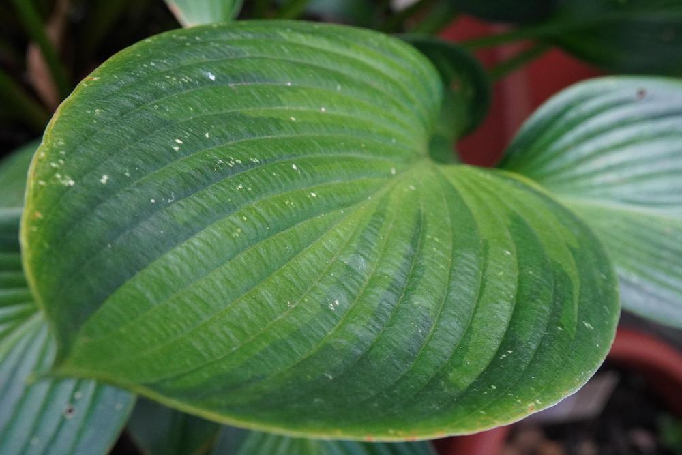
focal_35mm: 42
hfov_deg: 46.4
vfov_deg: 31.9
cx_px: 341
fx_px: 796
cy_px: 228
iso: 3200
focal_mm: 28
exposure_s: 1/50
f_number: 11
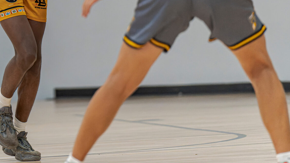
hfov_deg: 4.6
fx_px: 3630
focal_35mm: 472
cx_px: -9
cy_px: -22
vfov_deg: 2.6
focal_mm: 200
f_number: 2.8
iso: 2000
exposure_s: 1/1250
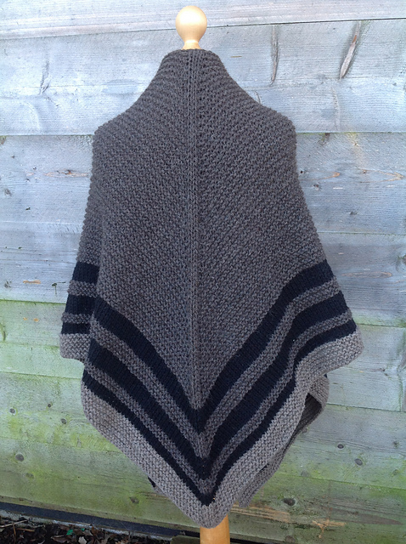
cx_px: 203
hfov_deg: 40.6
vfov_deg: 52.7
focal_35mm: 35
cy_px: 272
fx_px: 549
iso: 100
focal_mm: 4.28
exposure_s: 1/120
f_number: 2.4
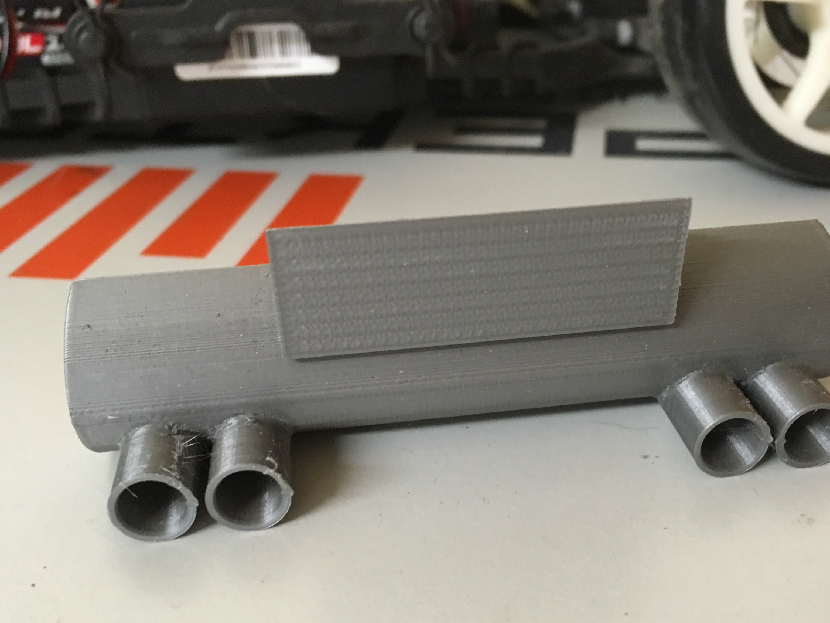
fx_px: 911
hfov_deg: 48.9
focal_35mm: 38
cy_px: 398
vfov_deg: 37.4
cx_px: 466
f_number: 2.2
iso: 200
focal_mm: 4.15
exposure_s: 1/20
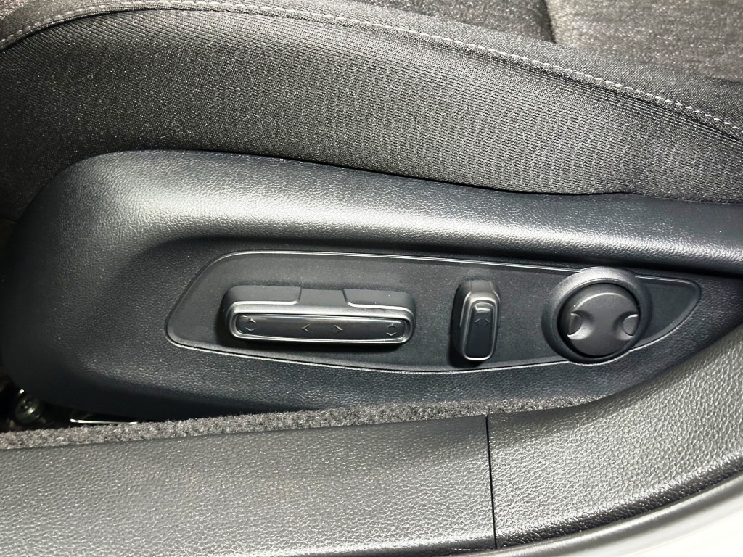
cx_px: 372
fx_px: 1030
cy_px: 278
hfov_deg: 39.7
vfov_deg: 30.3
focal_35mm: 48
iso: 640
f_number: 1.78
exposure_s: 1/30
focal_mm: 6.86
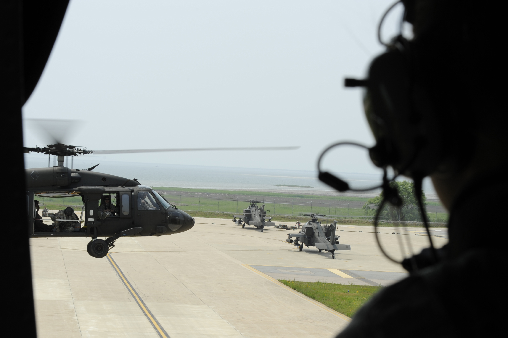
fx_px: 1100
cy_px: 169
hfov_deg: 26.0
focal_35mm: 78
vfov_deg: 17.5
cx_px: 254
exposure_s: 1/125
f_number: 16
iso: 160
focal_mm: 78
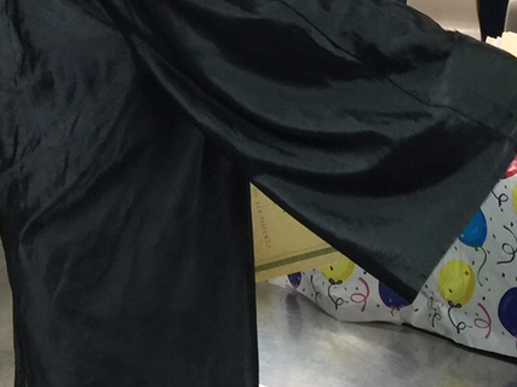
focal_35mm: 87
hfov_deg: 22.5
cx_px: 269
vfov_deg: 16.0
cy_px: -134
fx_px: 1299
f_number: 2.2
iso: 80
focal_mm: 4.15
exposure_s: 1/15
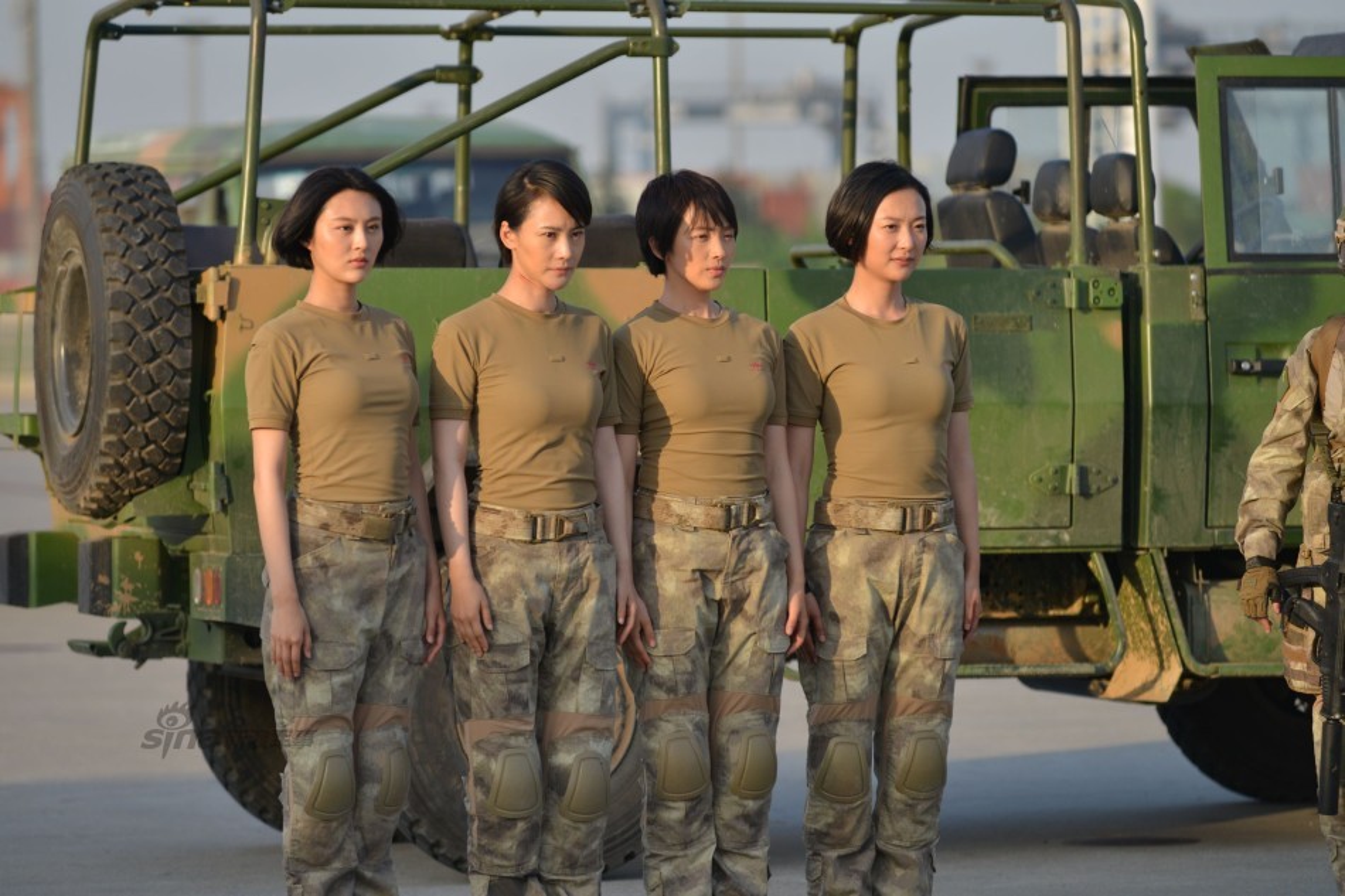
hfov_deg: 10.3
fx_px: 7470
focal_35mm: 200
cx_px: 672
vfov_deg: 6.9
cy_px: 448
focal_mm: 200
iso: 250
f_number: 4.5
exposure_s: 1/1250
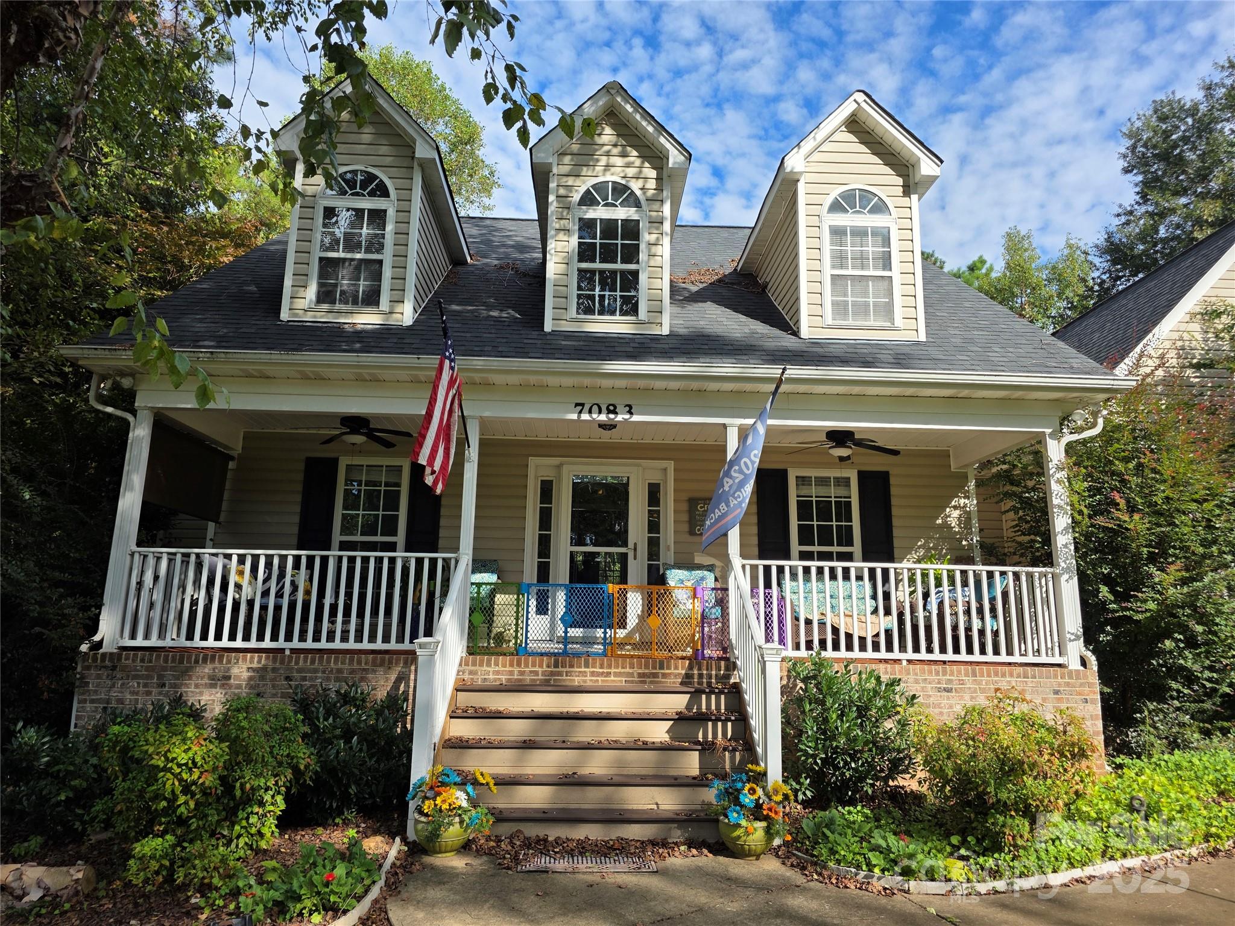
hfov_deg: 73.9
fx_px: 821
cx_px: 618
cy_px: 463
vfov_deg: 58.9
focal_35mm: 23
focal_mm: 6.3
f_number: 1.7
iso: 80
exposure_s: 1/3972
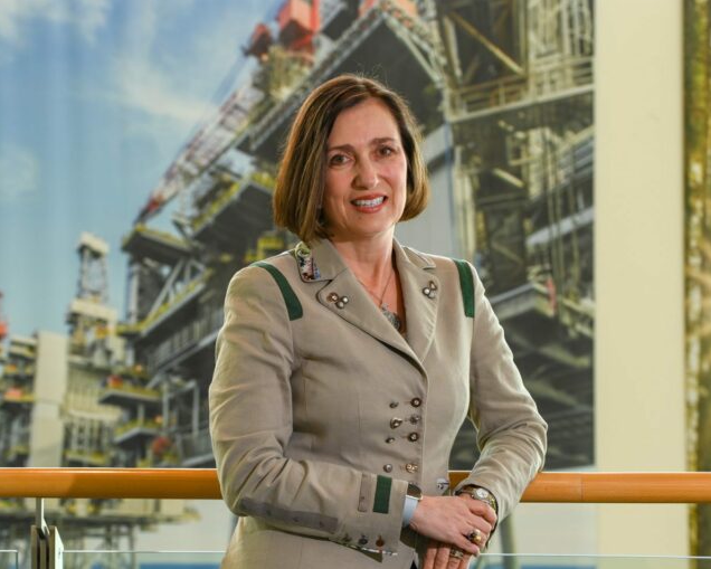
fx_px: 2336
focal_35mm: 111
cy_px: 285
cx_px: 302
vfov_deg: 13.9
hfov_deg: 17.3
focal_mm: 98
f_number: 5.6
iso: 800
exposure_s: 1/100
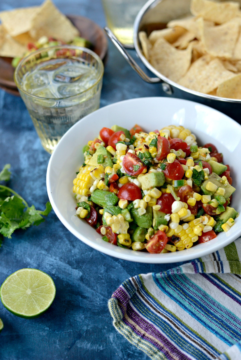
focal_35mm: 50
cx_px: 120
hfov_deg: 27.0
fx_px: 502
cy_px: 180
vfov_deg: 39.6
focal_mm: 50
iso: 1000
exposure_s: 1/640
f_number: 3.5
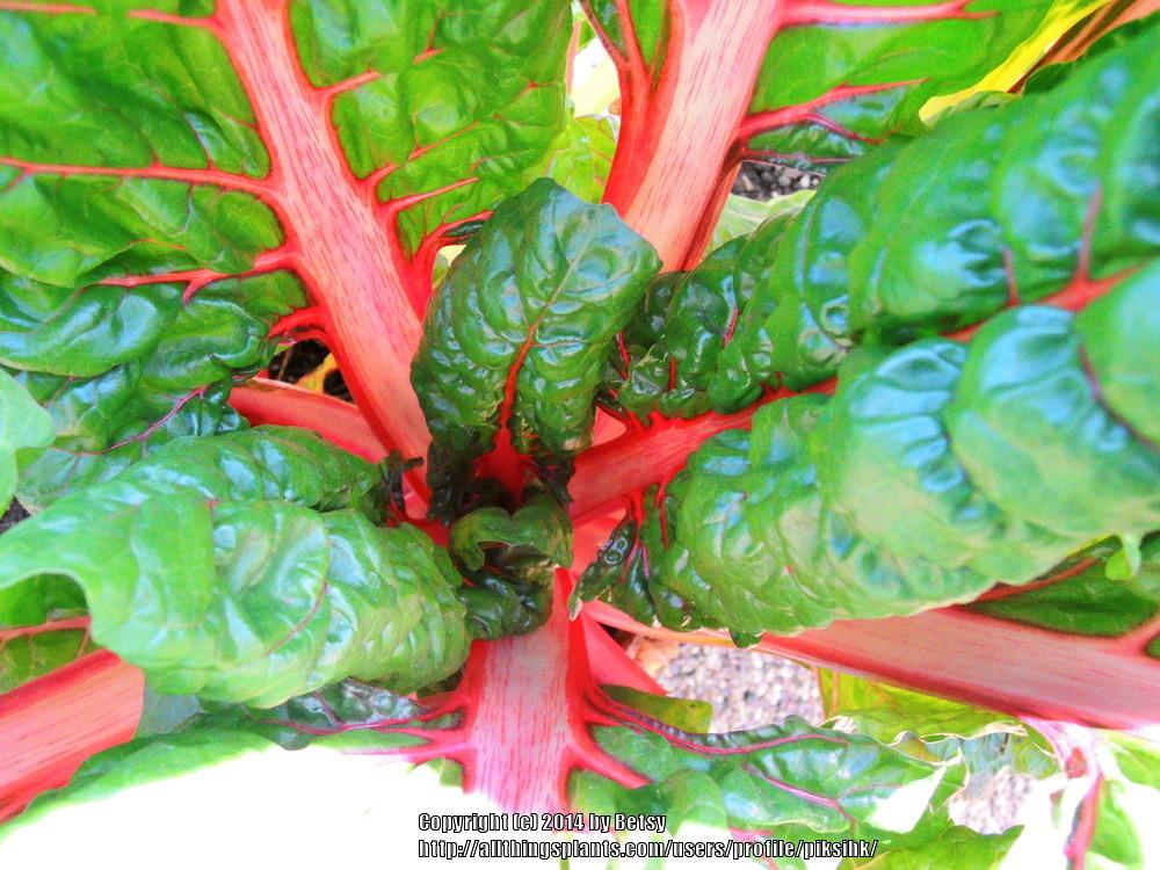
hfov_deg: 58.4
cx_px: 580
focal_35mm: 31
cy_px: 435
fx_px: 1039
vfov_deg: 45.4
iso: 1600
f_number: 3
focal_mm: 5.5
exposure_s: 1/640
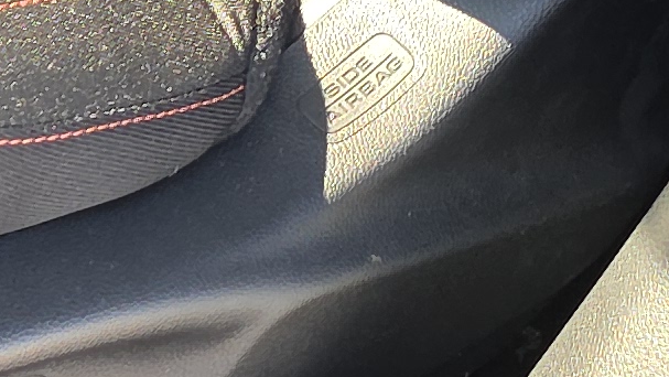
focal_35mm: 165
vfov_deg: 6.9
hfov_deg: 12.3
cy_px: -539
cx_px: -379
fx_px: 2928
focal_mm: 6.3
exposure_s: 1/180
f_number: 1.7
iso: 50
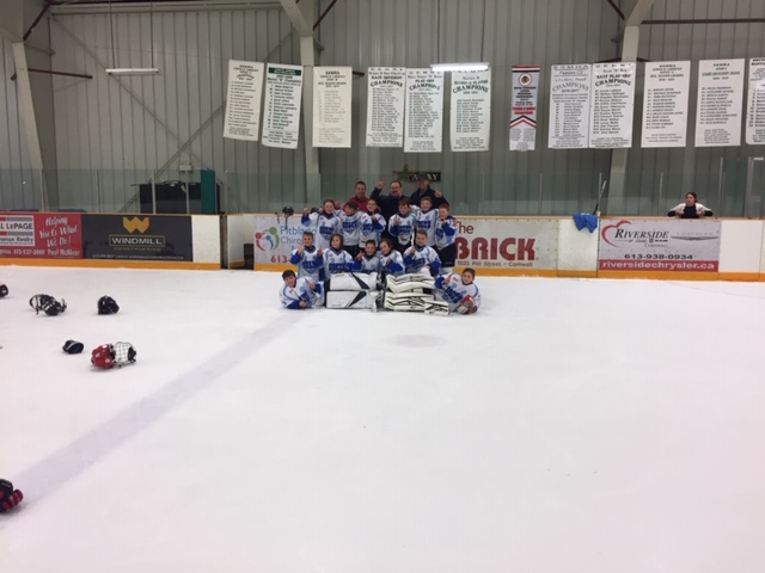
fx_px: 641
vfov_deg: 48.2
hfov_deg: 61.7
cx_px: 382
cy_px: 286
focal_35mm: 29
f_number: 2.2
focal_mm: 4.15
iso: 32
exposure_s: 1/30
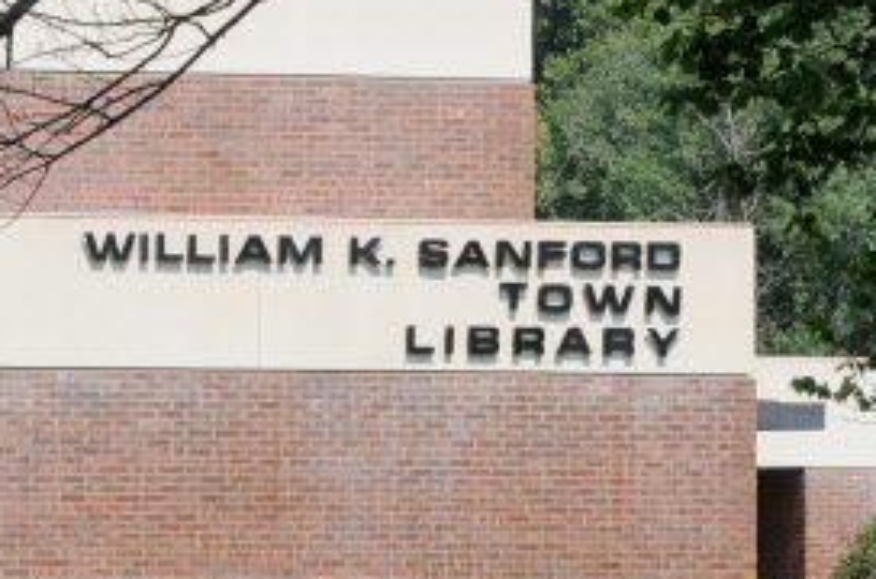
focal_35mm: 396
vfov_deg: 3.4
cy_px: 795
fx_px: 9614
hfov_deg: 5.2
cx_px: 126
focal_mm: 70
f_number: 8
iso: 250
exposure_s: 1/500
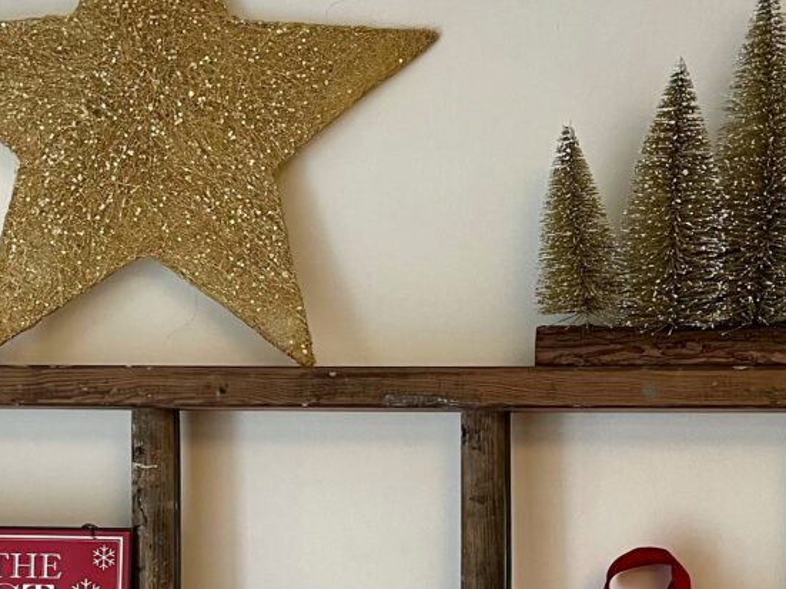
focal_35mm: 74
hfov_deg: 26.3
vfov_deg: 19.7
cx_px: 389
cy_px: 472
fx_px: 1680
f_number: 1.5
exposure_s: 1/60
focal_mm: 5.7
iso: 160
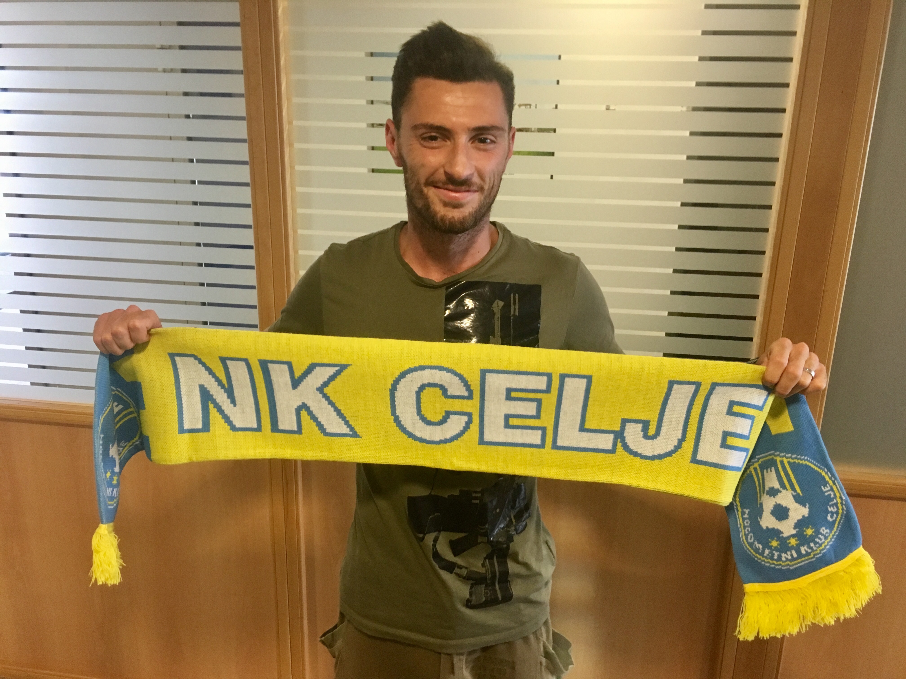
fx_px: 759
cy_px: 340
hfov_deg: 61.7
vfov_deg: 48.2
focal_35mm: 29
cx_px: 453
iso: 160
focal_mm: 4.15
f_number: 2.2
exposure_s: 1/33
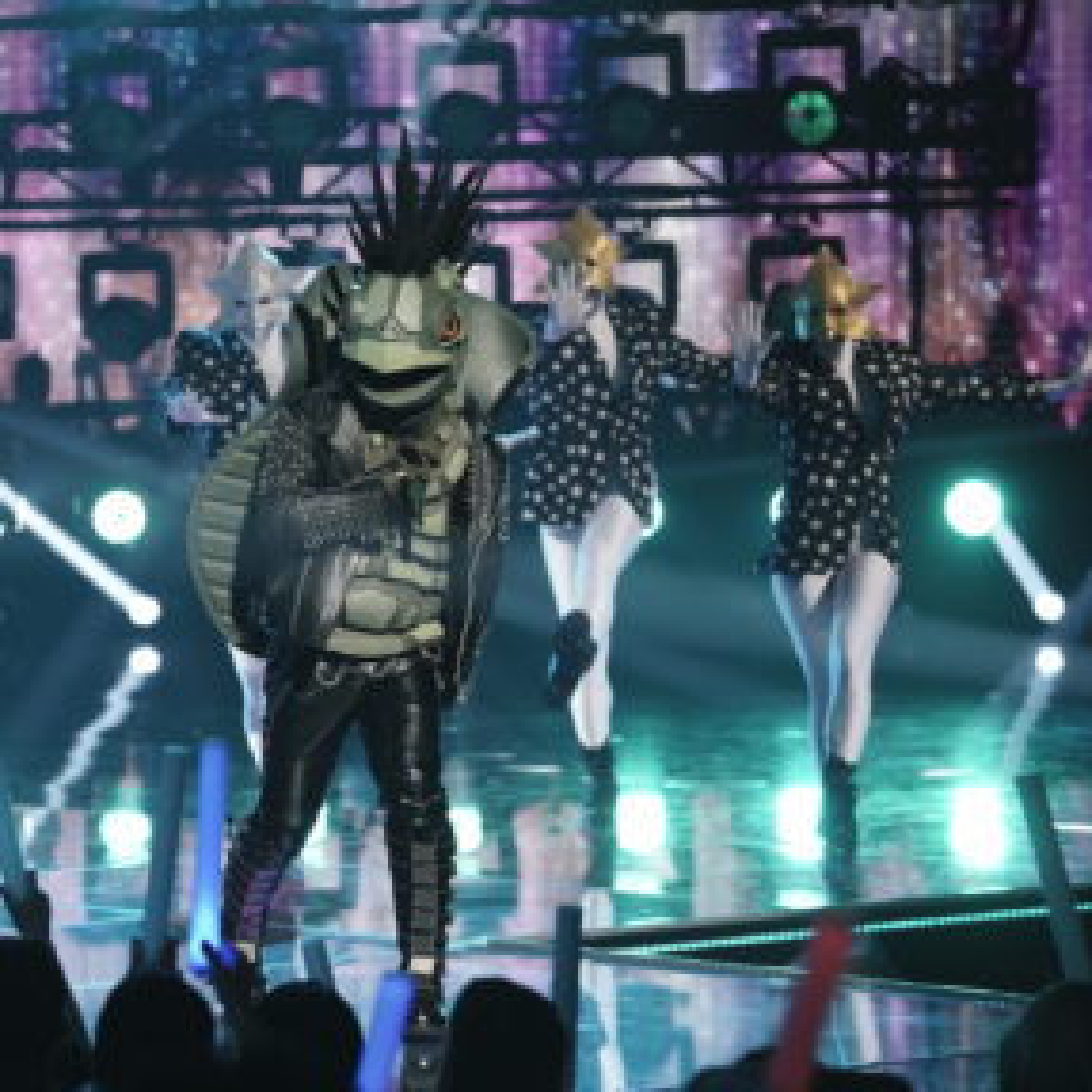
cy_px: 546
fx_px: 6424
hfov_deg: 9.7
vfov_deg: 9.7
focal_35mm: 180
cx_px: 339
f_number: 4
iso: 4000
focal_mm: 140
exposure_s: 1/320
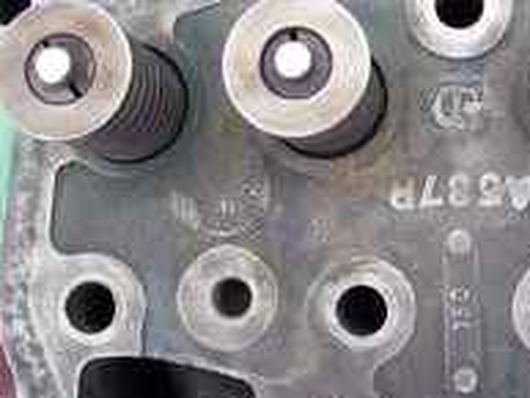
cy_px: 178
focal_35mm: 66
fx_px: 1011
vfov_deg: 22.3
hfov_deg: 28.5
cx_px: 450
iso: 80
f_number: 2.8
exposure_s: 1/78.7
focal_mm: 6.2
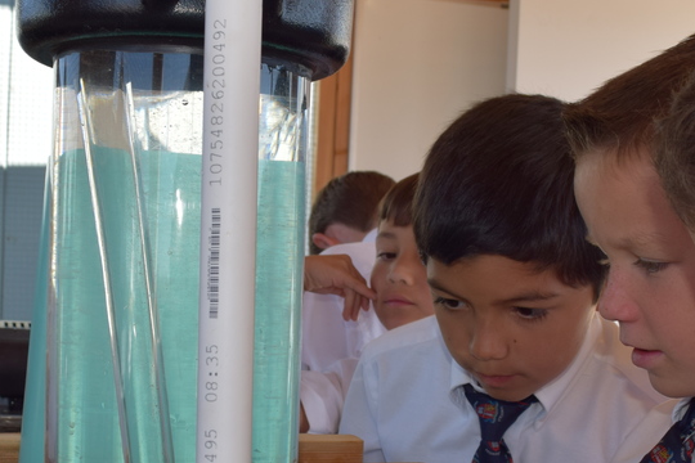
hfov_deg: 33.4
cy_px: 370
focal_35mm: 60
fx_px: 1158
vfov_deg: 22.3
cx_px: 340
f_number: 5.6
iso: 110
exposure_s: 1/125
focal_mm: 18
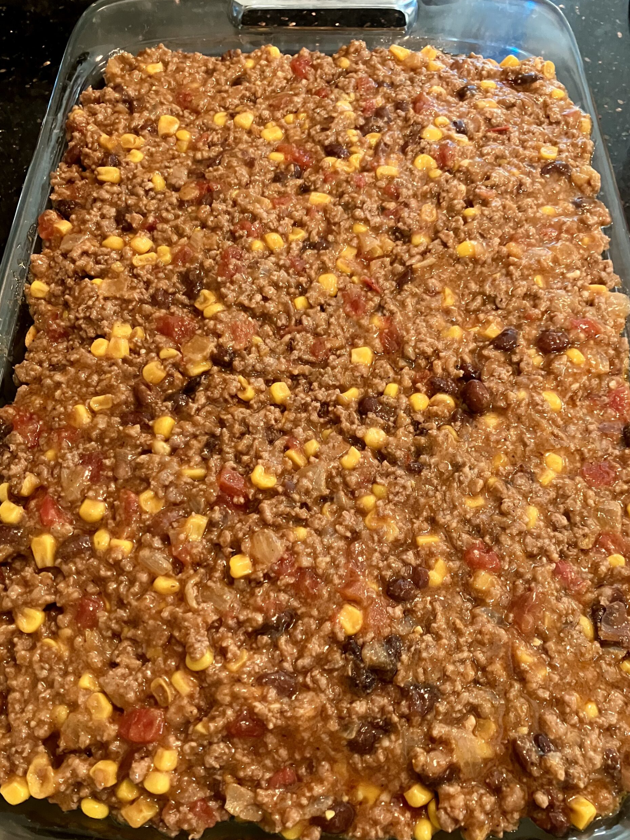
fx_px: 704
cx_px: 320
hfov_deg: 48.2
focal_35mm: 29
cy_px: 432
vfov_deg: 61.6
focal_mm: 3.99
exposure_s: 1/40
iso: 400
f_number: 1.8
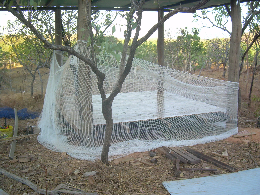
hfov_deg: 49.0
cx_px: 130
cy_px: 98
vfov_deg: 37.7
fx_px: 285
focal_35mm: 38
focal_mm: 6.3
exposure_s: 1/115
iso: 50
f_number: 2.8
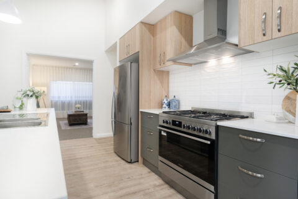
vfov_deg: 61.9
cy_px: 100
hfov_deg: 84.0
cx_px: 149
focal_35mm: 20
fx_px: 166
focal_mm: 20
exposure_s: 1/4
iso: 320
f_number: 8
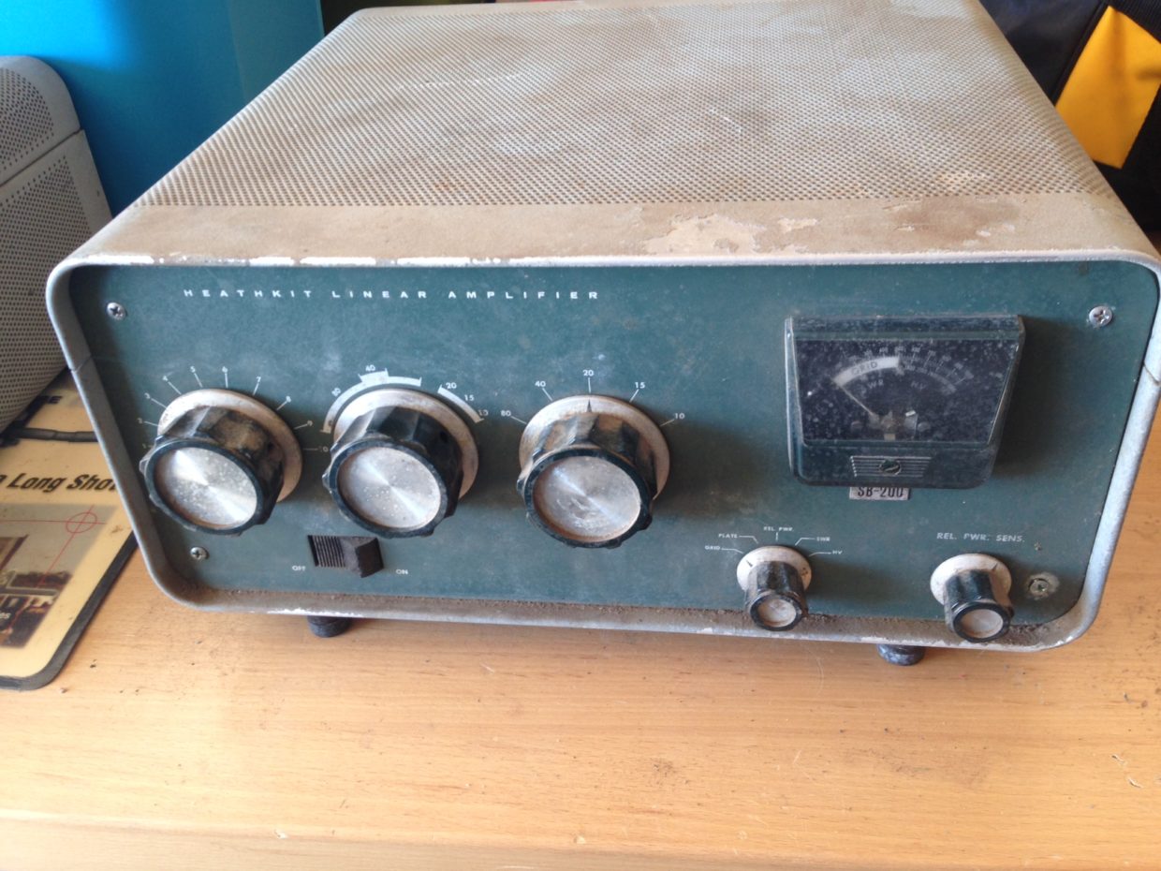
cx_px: 580
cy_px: 436
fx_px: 1107
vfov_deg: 42.9
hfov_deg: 55.4
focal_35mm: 33
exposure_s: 1/20
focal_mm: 4.12
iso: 50
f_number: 2.4
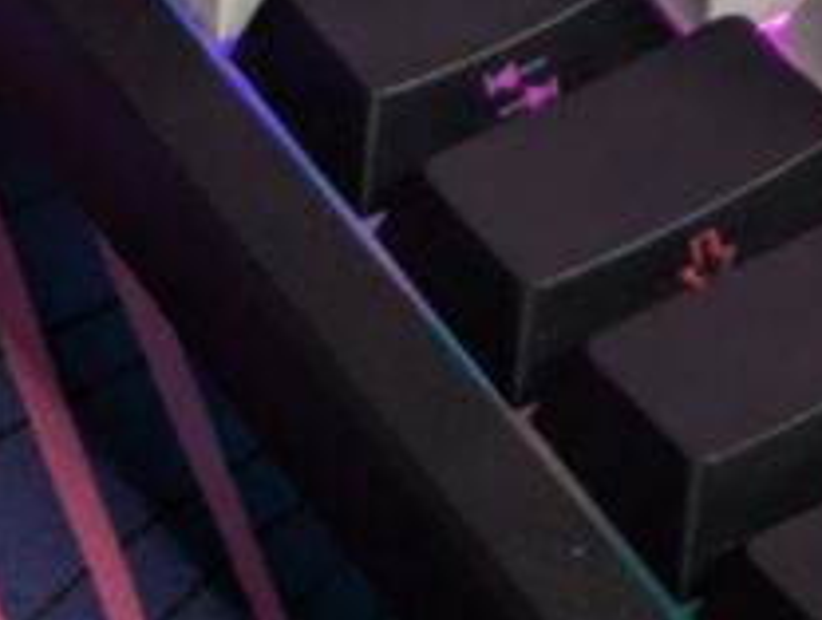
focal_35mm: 188
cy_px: -101
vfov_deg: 7.9
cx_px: 1126
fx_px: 4475
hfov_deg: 10.2
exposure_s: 1/100
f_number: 1.89
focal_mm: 5.43
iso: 245
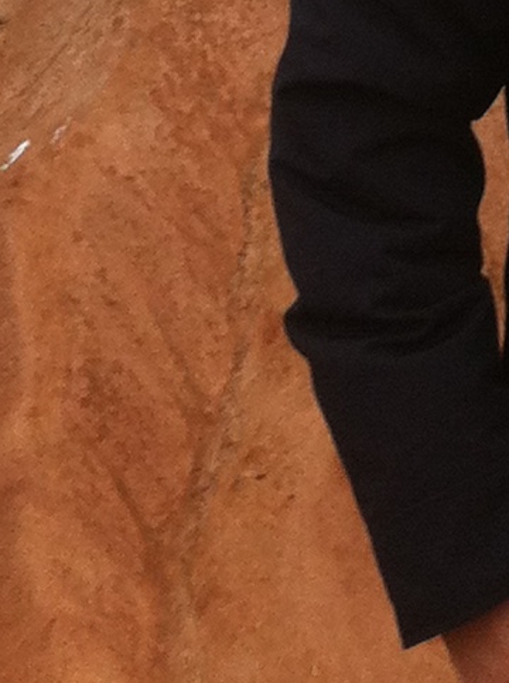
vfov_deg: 9.6
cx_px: 995
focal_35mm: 188
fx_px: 3701
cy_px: -816
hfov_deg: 7.6
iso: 80
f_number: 2.8
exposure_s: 1/335
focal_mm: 3.85
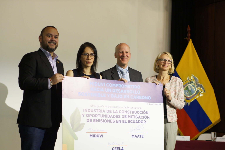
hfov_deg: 27.0
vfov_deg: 18.2
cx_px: 112
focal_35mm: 75
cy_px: 75
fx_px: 469
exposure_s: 1/40
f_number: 2
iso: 400
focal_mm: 50
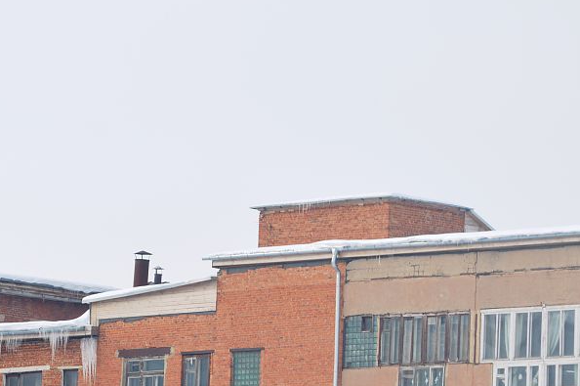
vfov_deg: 4.6
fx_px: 4781
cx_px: 155
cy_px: 284
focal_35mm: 297
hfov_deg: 6.9
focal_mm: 98
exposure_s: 1/160
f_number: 8
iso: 100
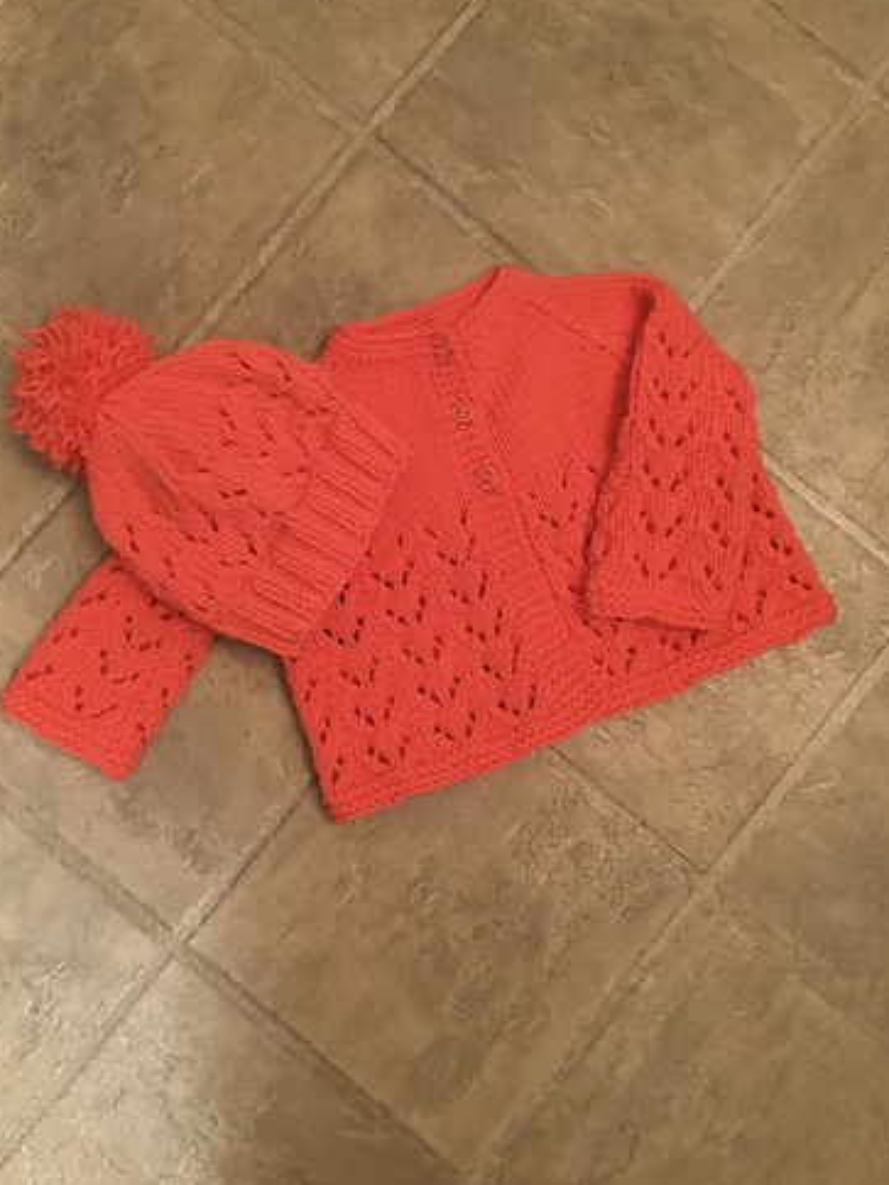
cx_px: 442
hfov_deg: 44.2
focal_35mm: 32
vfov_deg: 56.8
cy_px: 575
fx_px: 1096
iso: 200
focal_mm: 3.3
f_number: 2.4
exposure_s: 1/20
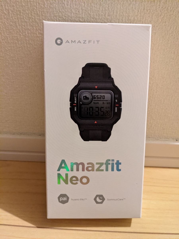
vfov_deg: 65.3
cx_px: 90
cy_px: 120
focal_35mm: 27
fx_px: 186
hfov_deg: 51.4
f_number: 1.73
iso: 760
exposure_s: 1/25
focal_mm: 4.38
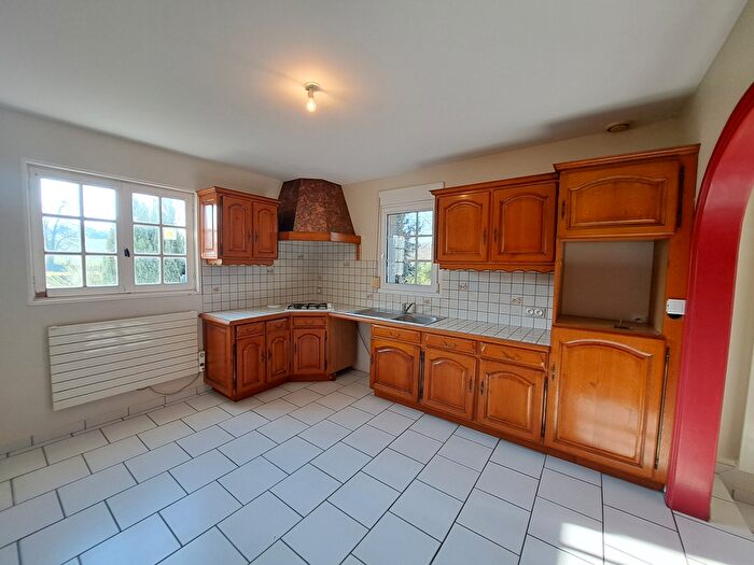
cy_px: 282
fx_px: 283
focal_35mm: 13
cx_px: 377
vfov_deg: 89.9
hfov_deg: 106.2
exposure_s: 1/100
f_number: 2.2
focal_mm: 1.74
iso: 50
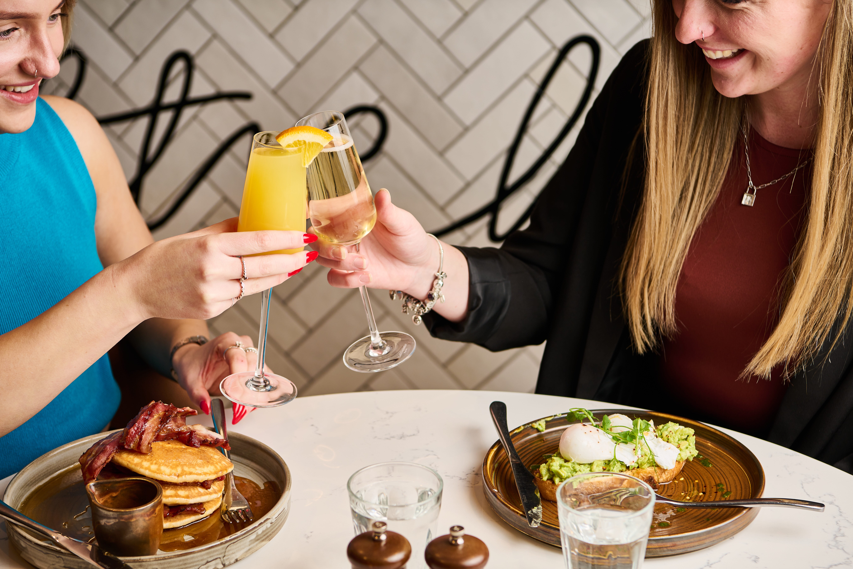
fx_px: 1658
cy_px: 284
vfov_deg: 19.5
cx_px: 426
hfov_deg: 28.8
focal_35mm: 70
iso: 160
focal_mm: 70
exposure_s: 1/200
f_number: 5
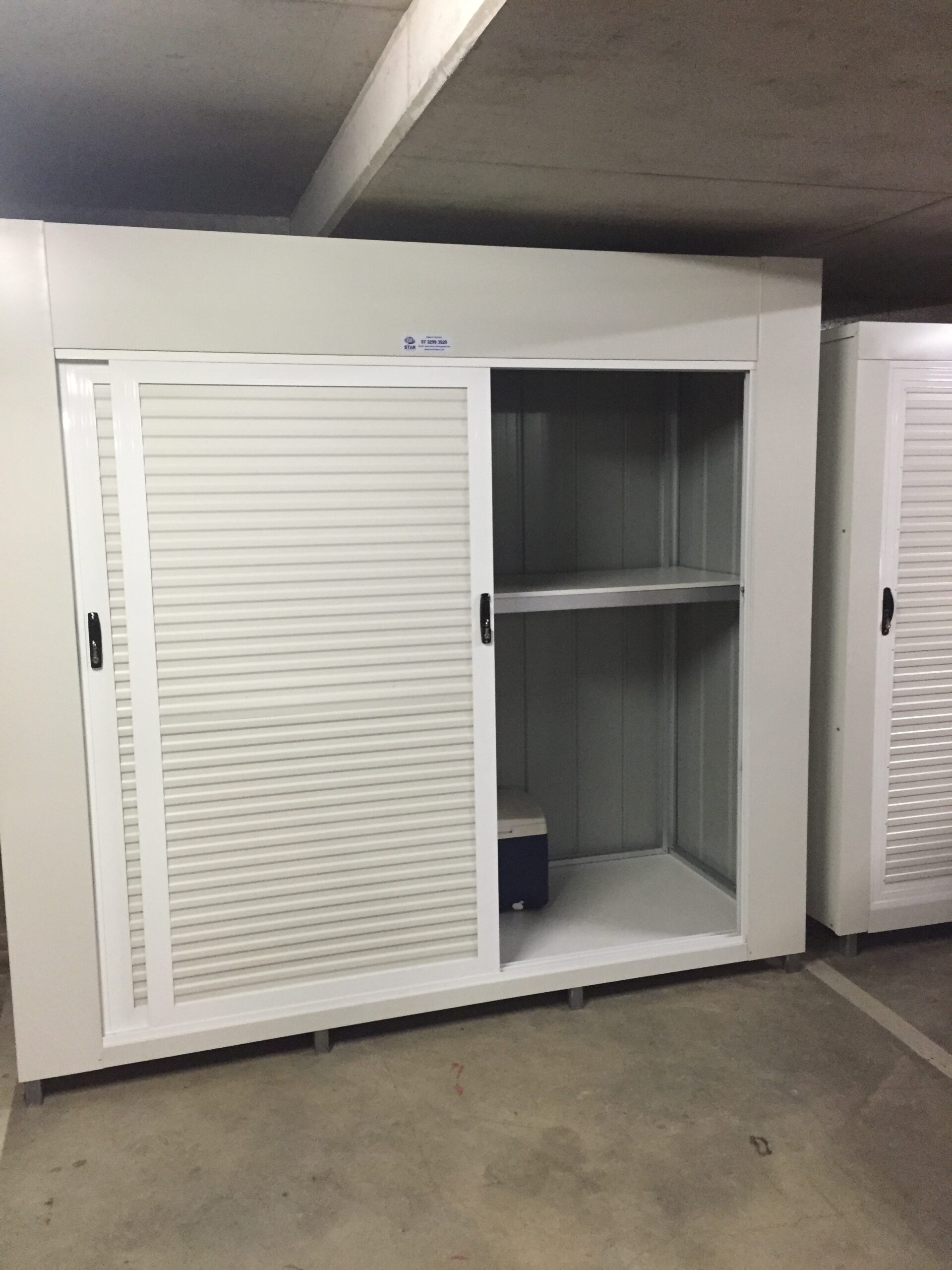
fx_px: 1063
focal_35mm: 29
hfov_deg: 48.2
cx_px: 476
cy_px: 635
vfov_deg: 61.7
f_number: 2.2
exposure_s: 1/33
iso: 320
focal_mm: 4.15
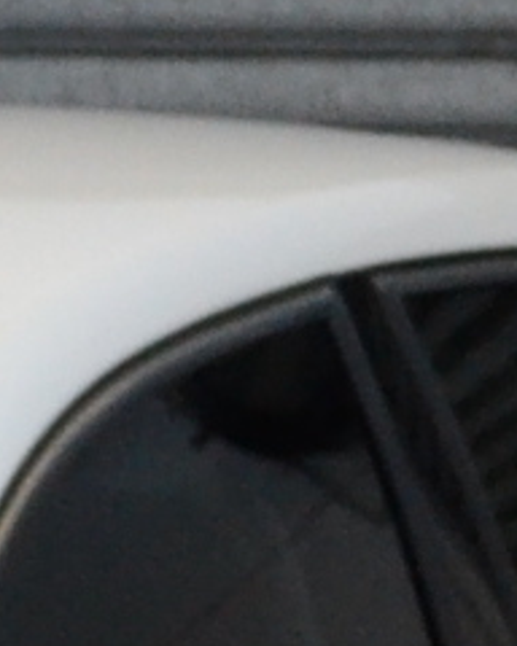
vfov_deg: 3.9
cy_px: 1973
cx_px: -1441
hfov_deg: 3.1
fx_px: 9295
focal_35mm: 486
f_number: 5
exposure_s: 1/250
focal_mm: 36
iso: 1600
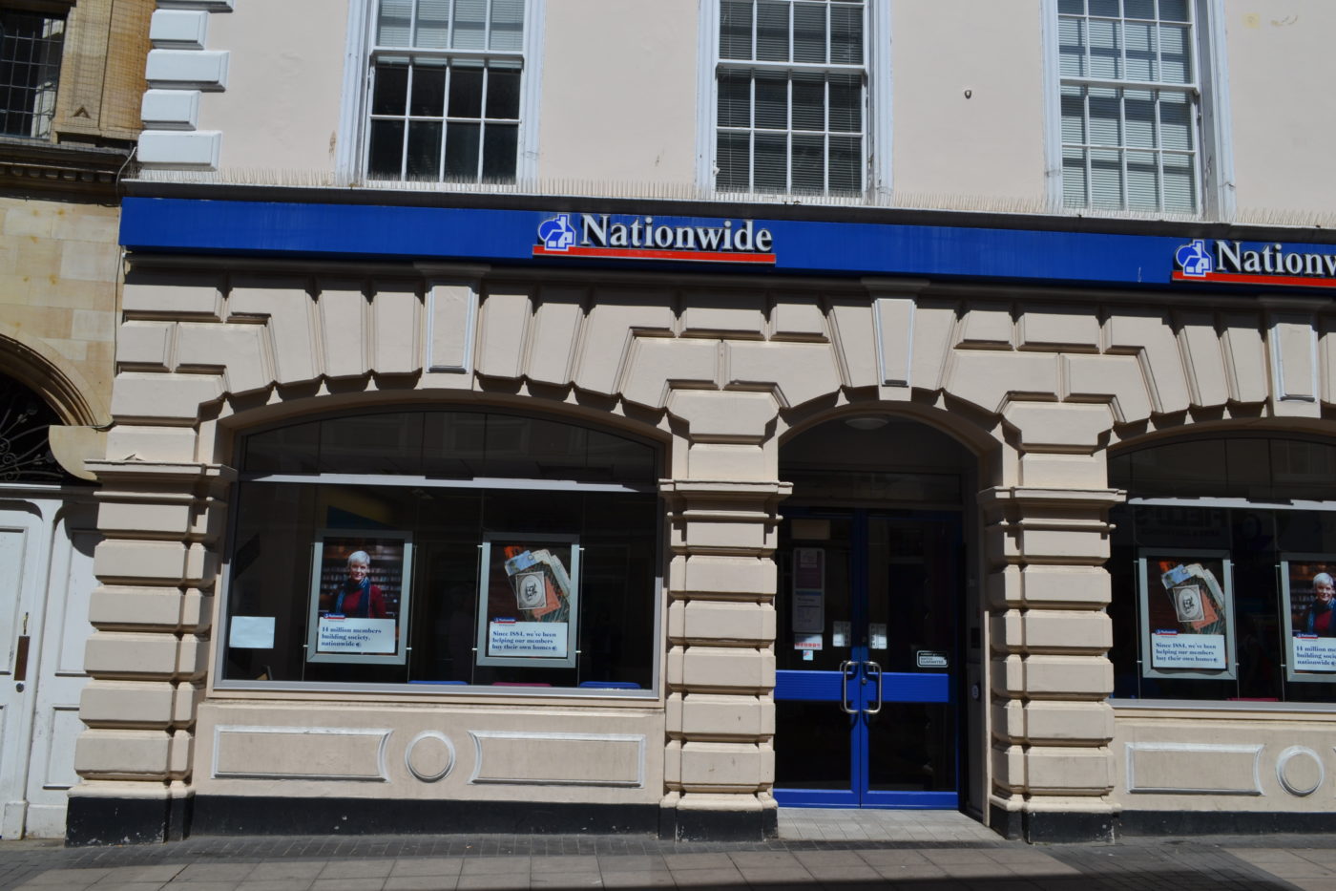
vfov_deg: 43.6
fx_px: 1113
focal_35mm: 30
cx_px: 668
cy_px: 446
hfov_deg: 61.9
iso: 100
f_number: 9
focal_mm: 20
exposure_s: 1/320
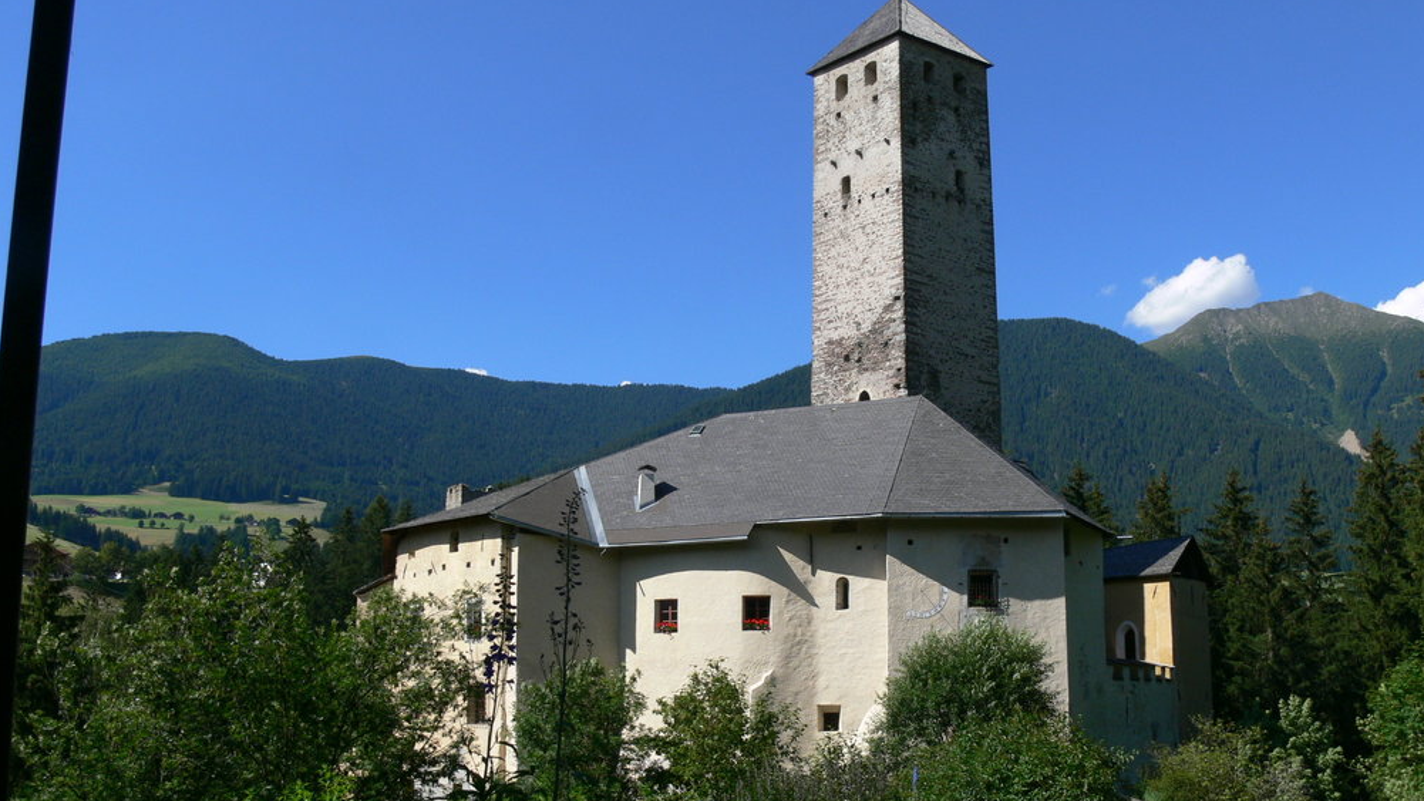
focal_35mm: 39
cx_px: 726
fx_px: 1473
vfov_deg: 30.4
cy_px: 461
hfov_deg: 51.6
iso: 80
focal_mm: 7.4
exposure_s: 1/320
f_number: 5.6
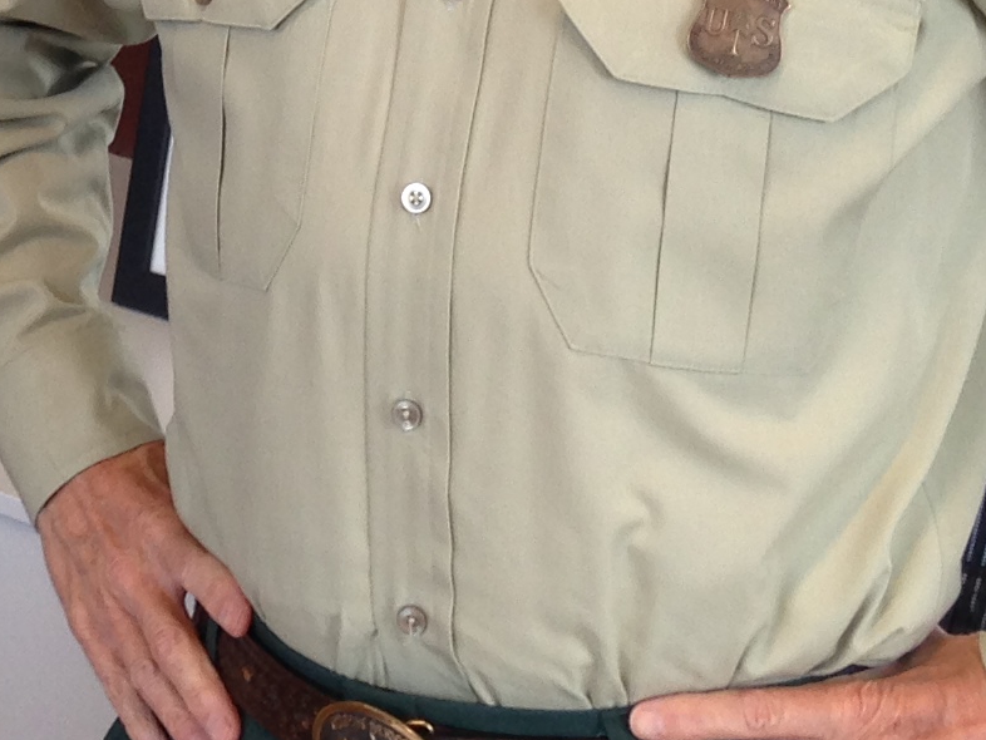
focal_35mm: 137
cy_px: -258
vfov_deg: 10.6
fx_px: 3903
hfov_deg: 14.2
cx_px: 64
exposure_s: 1/40
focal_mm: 4.12
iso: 64
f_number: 2.4
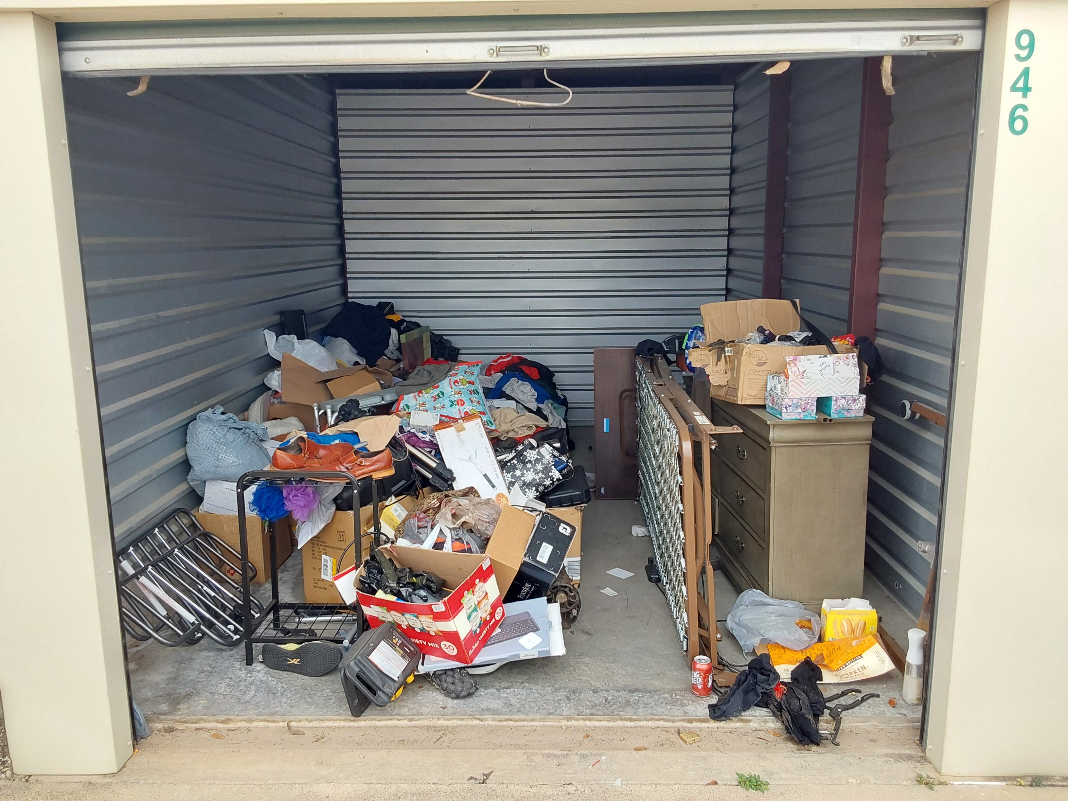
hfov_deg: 63.4
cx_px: 534
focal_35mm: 28
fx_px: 864
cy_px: 400
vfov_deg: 49.7
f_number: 1.9
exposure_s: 1/324
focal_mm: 2.91
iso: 50
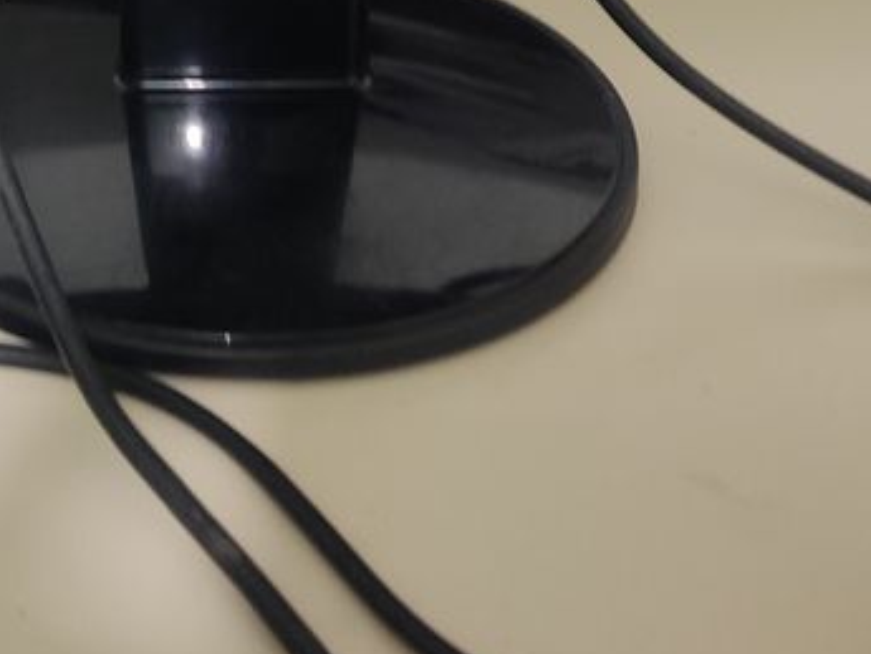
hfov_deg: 22.2
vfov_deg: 16.0
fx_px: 2190
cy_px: -212
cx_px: 172
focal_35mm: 87
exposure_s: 1/30
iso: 443
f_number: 1.79
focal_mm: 4.71
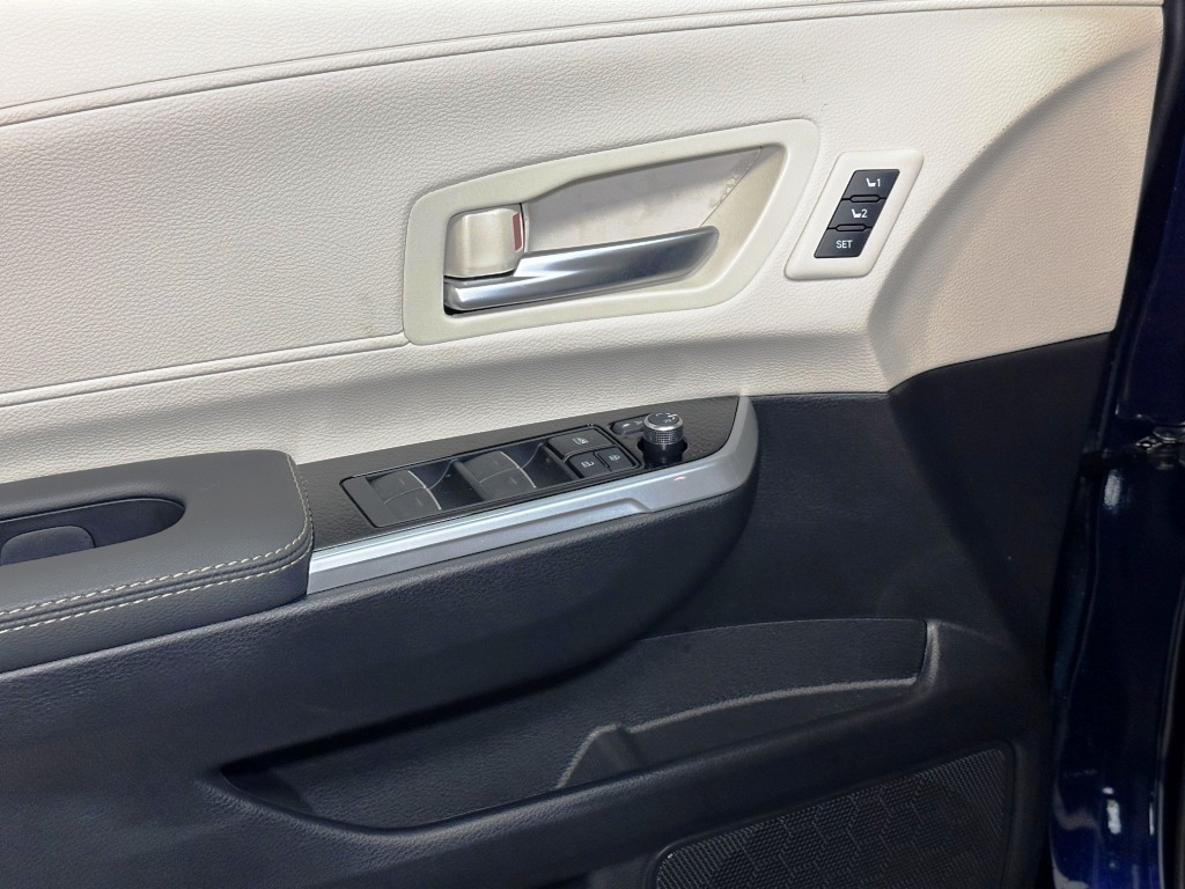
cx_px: 592
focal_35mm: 48
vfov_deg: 30.3
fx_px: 1643
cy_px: 444
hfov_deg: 39.7
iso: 250
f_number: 1.78
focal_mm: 6.86
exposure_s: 1/60
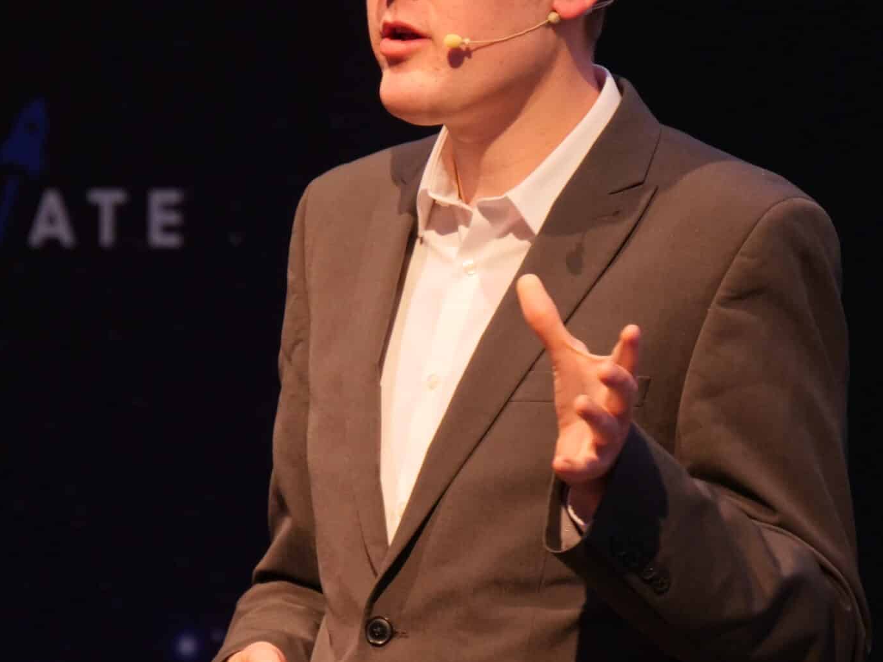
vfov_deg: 3.6
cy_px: 206
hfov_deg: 4.9
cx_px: 421
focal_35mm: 408
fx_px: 10407
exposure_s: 1/100
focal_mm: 109
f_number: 5.6
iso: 800
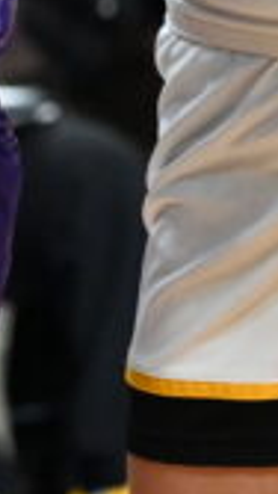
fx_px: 13910
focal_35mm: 1062
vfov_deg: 2.0
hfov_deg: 1.1
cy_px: -365
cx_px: 160
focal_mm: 165
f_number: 4.8
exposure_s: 1/1250
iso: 6400
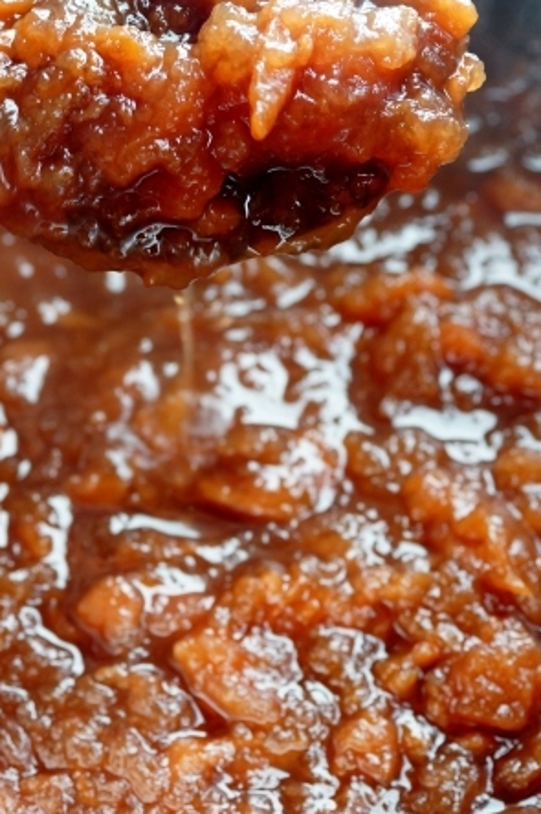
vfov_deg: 28.5
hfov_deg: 19.1
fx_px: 1604
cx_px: 176
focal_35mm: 71
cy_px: 354
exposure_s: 1/40
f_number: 5.6
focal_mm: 30
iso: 400
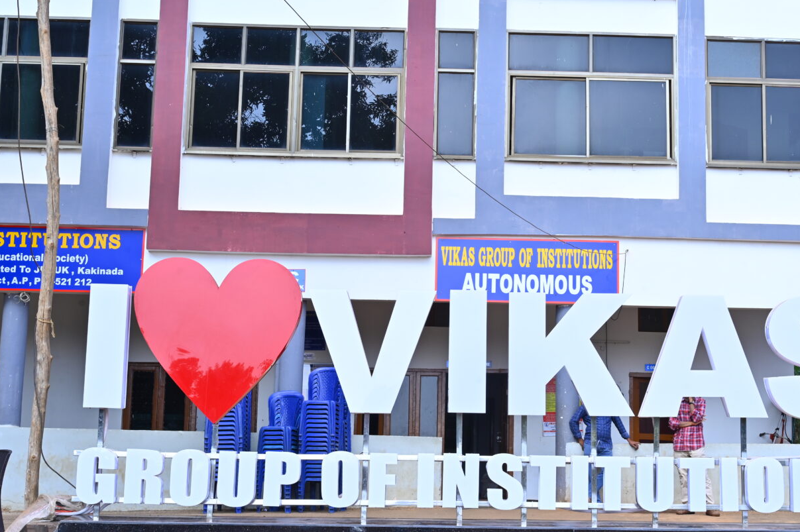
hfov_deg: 35.5
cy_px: 282
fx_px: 1244
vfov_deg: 24.2
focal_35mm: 56
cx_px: 485
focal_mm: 44
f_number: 11
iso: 250
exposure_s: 1/125
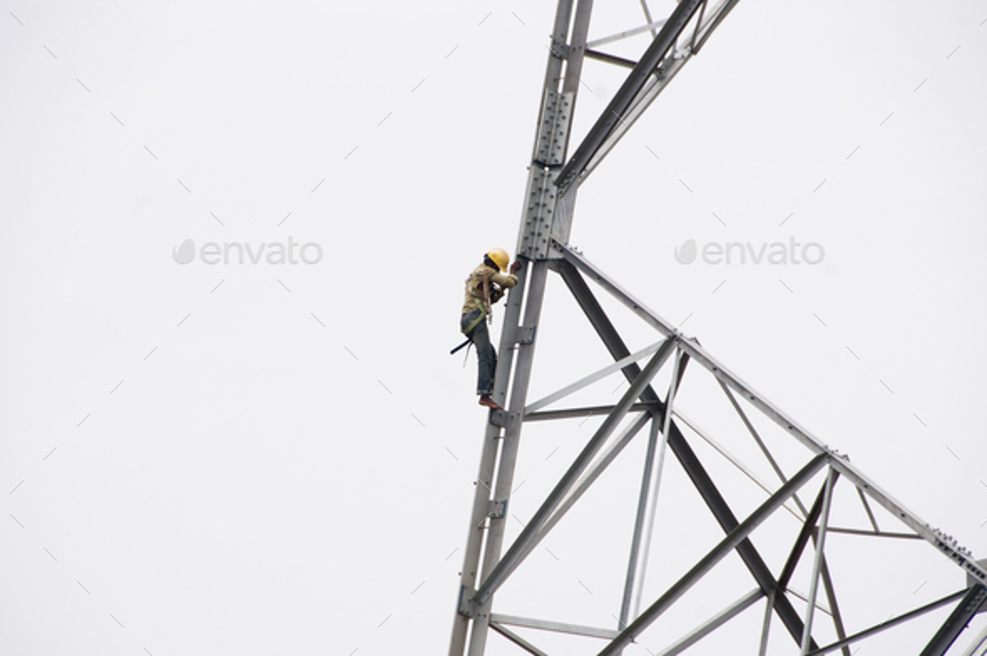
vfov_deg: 4.6
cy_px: 328
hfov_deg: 6.9
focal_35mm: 300
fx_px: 8216
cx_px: 494
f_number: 8
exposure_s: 1/500
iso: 200
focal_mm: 200
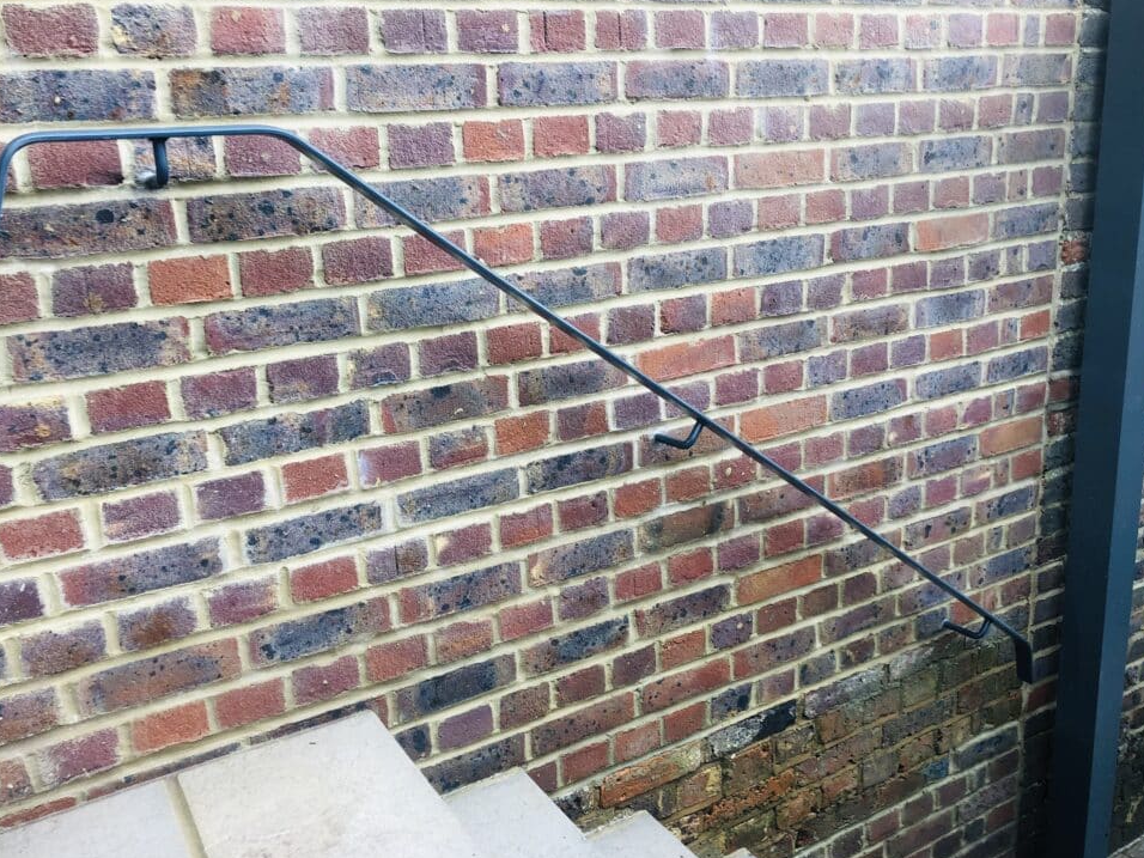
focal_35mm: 30
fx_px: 991
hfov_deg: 59.9
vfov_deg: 46.8
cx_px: 548
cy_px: 413
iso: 32
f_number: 1.8
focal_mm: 4
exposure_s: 1/120
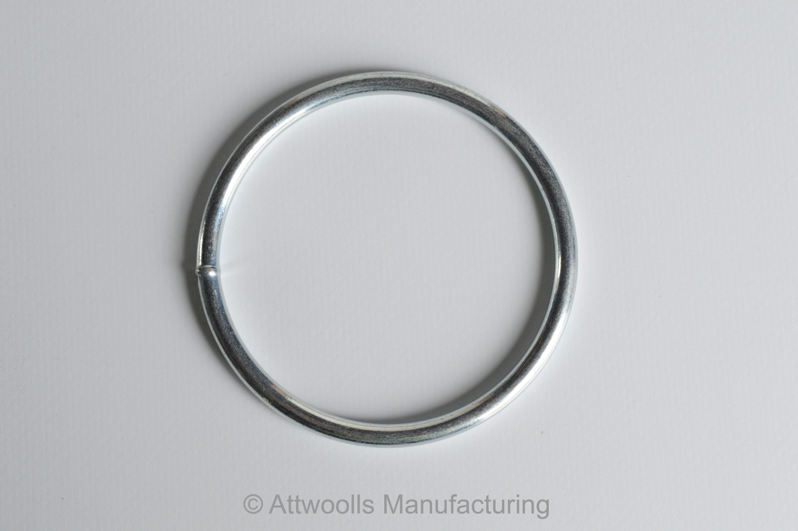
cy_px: 266
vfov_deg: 18.9
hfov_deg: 28.1
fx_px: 1595
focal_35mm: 72
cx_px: 399
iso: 800
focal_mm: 48
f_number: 13
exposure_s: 1/80
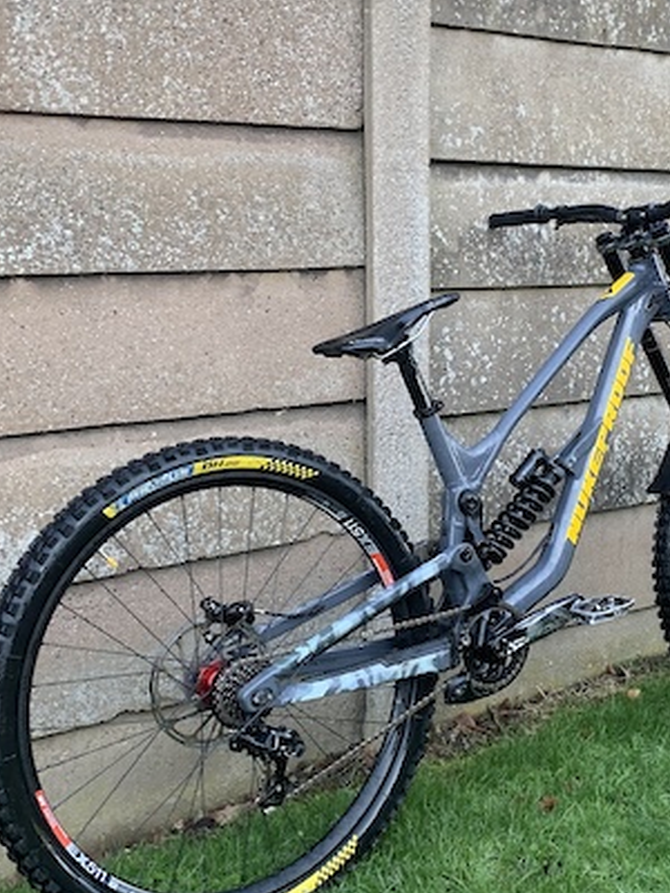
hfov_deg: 27.7
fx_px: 1342
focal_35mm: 52
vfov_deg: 36.8
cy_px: 411
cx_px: 491
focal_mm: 4.25
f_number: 1.8
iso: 50
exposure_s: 1/121
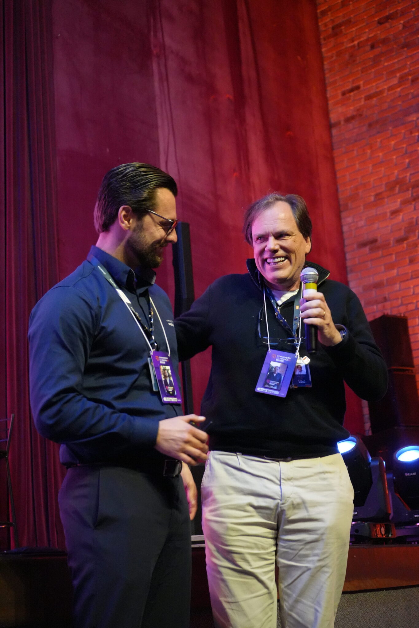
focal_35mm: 52
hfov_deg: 26.0
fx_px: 908
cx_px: 210
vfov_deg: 38.2
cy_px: 314
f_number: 5
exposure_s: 1/80
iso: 12800
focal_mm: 52
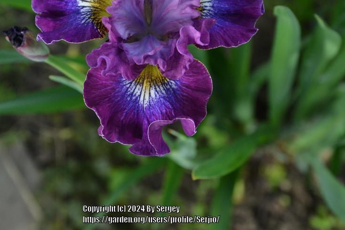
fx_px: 1217
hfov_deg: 16.1
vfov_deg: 10.8
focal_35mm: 127
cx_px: 148
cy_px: 74
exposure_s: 1/320
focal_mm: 62
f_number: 5.3
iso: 800
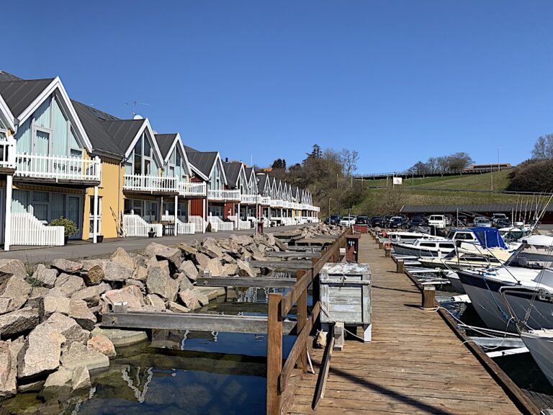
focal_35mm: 26
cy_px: 208
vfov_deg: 53.1
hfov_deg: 67.3
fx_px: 415
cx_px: 276
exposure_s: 1/2833
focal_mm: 4.25
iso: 25
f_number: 1.8
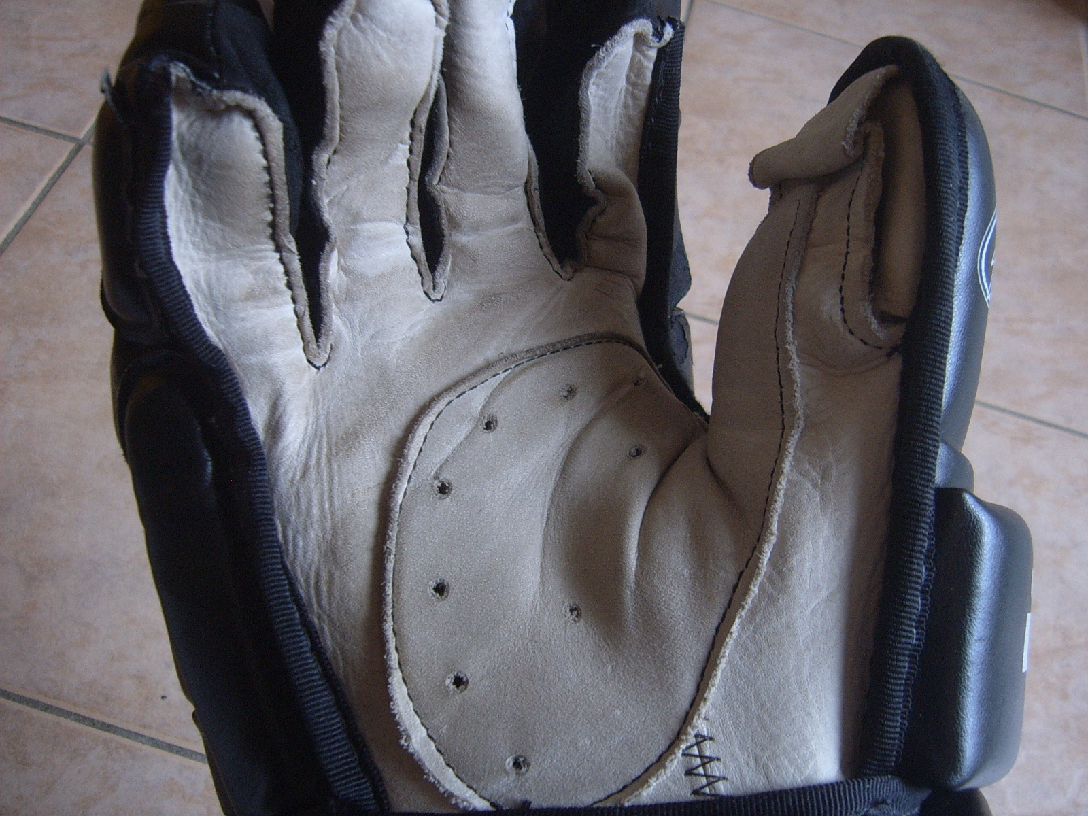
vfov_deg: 40.7
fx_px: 1100
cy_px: 408
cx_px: 544
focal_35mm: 35
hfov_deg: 52.6
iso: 100
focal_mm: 5.8
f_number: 2.8
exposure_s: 1/20
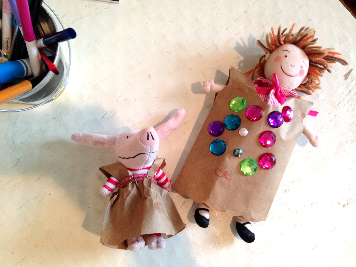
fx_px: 339
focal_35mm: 33
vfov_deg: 42.9
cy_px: 134
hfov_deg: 55.4
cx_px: 178
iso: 125
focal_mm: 4.13
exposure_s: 1/20
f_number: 2.4
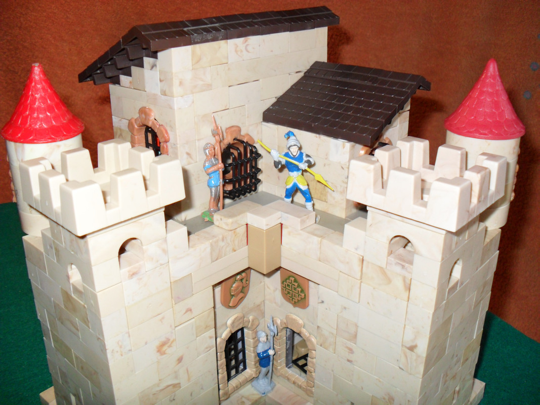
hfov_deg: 52.6
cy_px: 202
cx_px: 270
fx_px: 546
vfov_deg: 40.7
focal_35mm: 35
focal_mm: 6.3
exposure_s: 1/45
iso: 200
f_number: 3
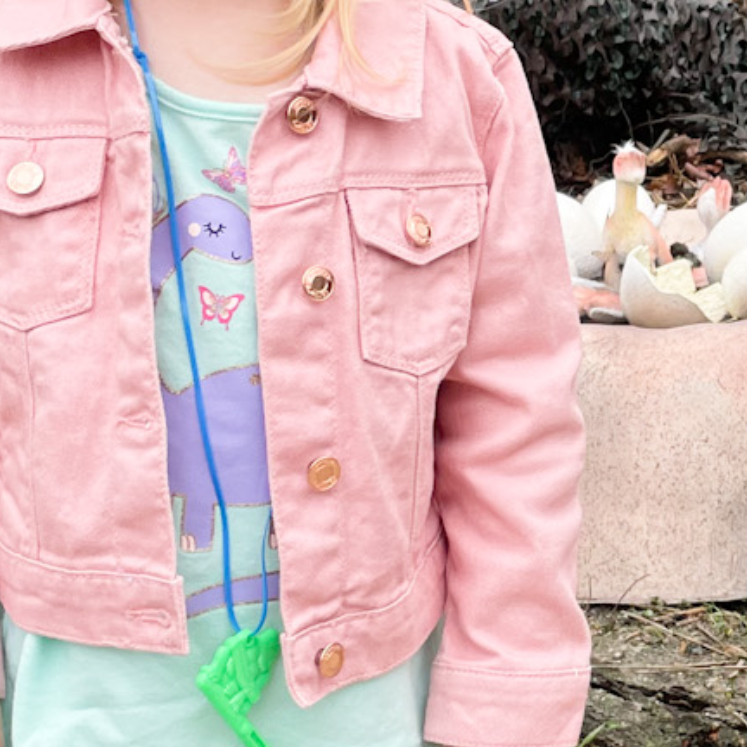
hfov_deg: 15.7
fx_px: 2661
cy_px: 277
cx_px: 752
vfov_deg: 16.0
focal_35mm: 109
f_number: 1.6
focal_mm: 4.2
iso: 32
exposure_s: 1/390
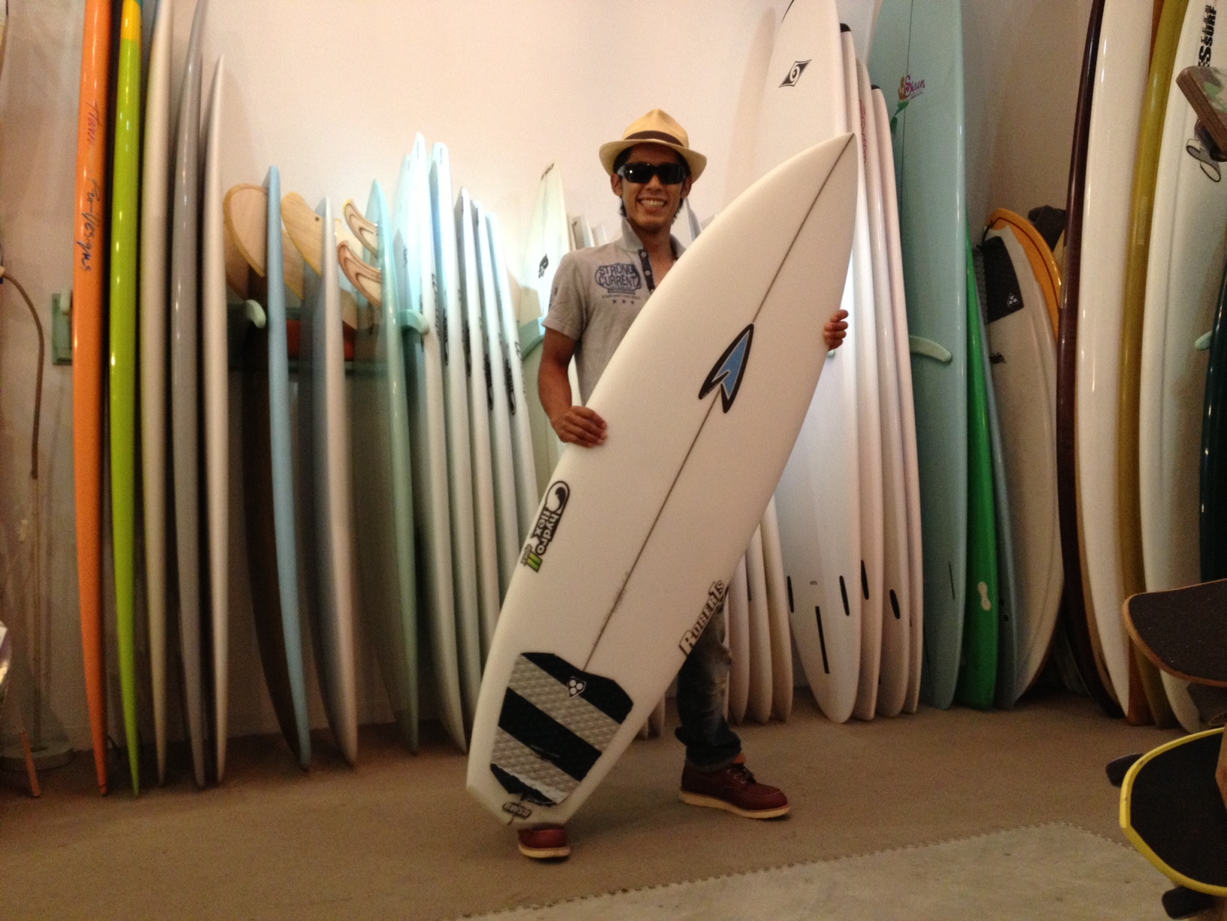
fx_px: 1241
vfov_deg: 40.7
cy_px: 460
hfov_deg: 52.6
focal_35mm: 35
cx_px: 614
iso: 250
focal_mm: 4.28
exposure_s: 1/20
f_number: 2.4
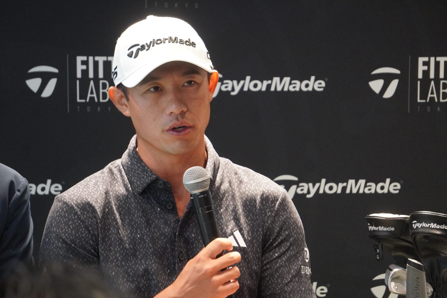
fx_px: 3501
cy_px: 149
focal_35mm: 282
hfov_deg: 7.3
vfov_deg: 4.9
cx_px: 224
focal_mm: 188
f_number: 6.3
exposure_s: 1/200
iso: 6400
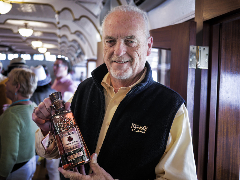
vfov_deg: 36.0
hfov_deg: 46.8
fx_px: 277
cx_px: 120
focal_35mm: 40
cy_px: 90
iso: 500
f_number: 1.7
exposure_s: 1/60
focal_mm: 20
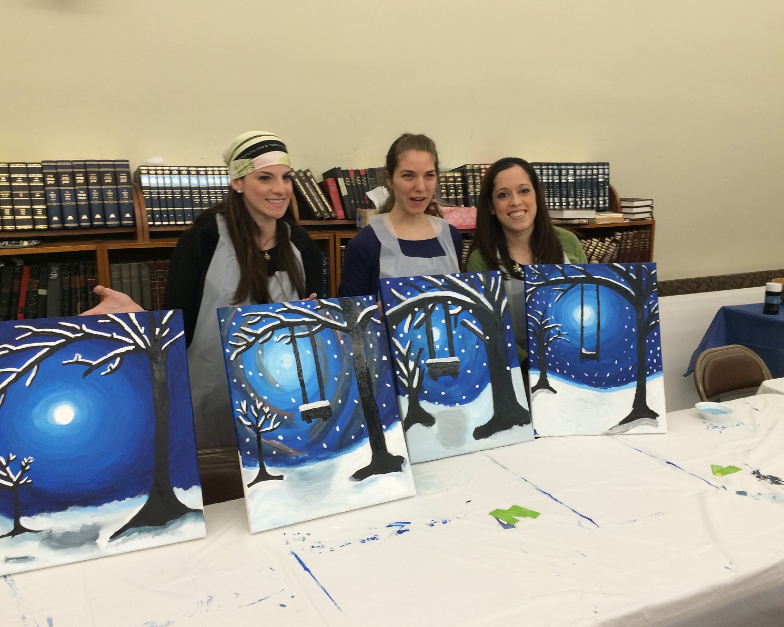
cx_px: 391
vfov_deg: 47.1
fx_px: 719
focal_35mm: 31
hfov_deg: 57.2
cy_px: 313
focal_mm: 4.15
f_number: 2.2
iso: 64
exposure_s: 1/30
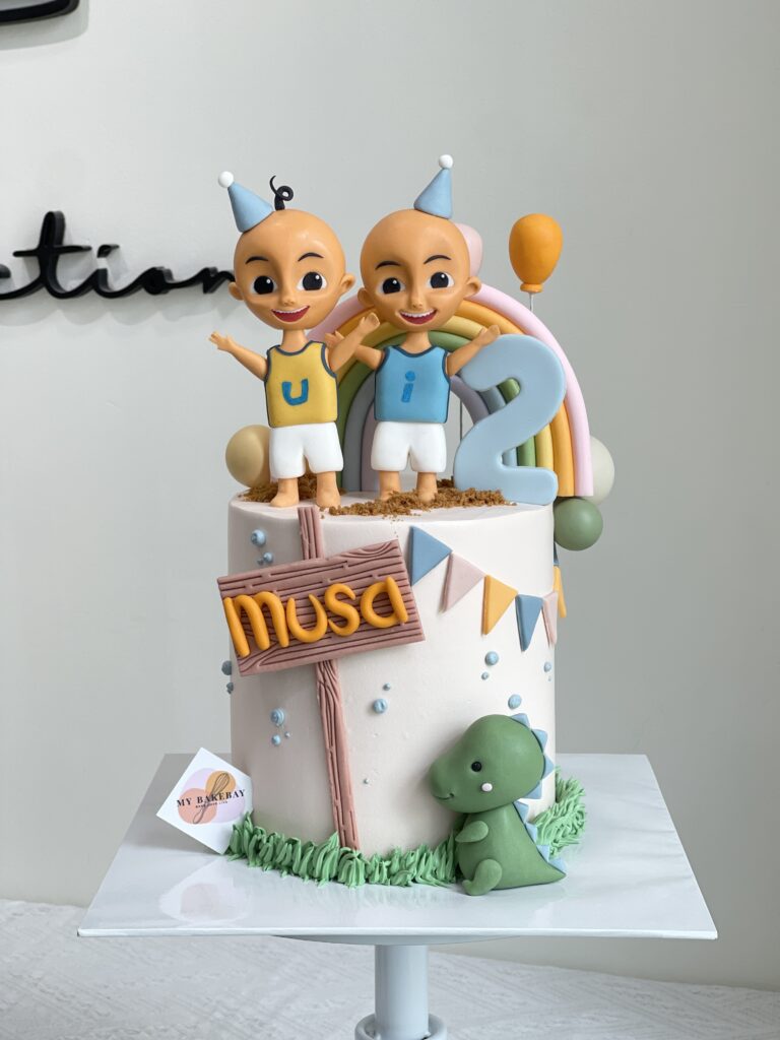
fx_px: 1923
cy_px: 520
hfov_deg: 22.9
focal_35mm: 64
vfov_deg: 30.3
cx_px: 390
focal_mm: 7.5
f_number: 2.2
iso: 64
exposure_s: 1/100
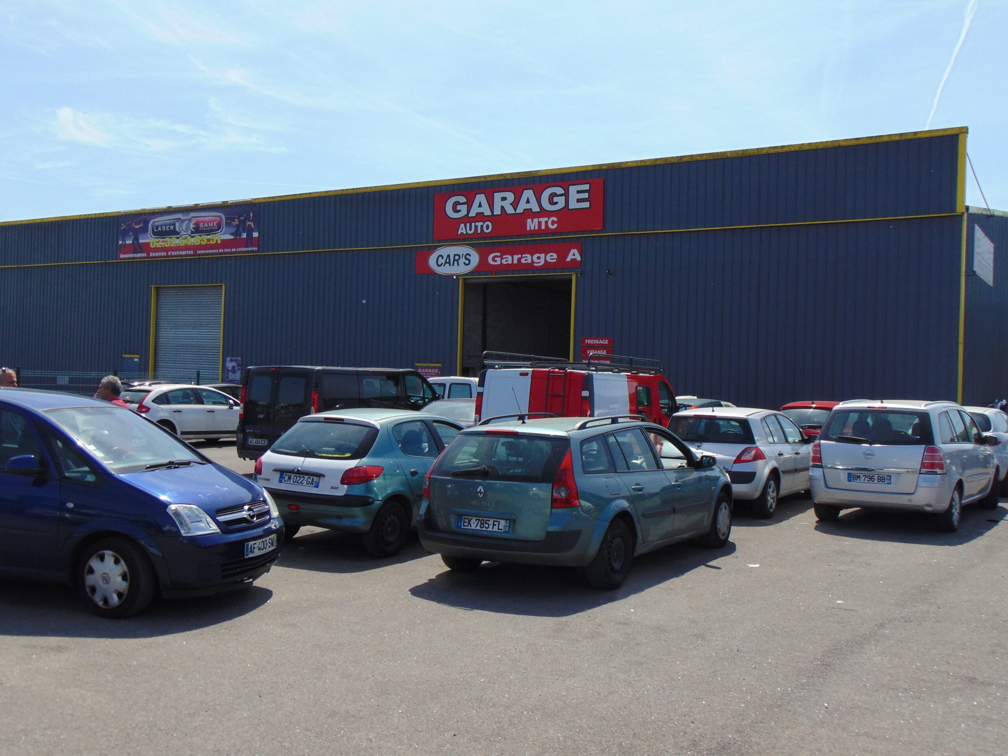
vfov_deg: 42.9
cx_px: 504
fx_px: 961
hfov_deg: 55.4
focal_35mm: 33
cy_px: 378
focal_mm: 5.8
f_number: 8.2
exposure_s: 1/250
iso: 80
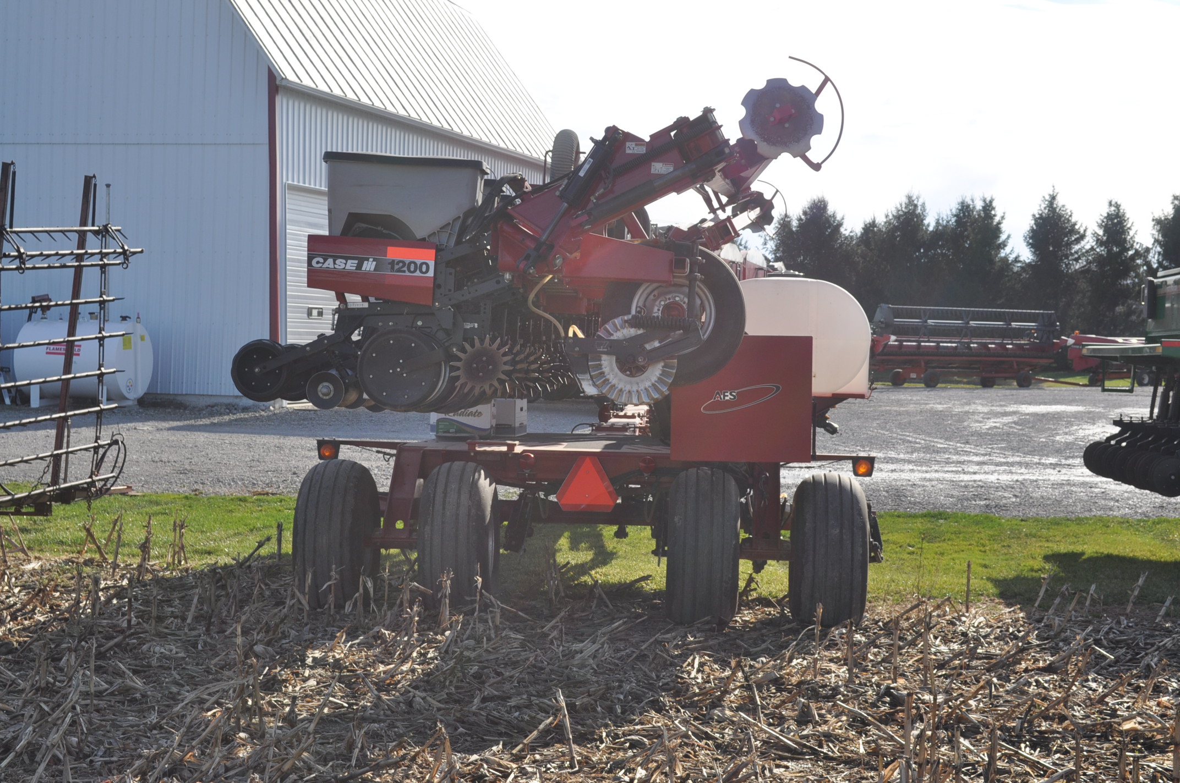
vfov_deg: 22.6
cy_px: 392
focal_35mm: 60
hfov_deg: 33.4
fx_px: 1964
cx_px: 590
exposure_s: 1/320
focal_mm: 40
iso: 200
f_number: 9
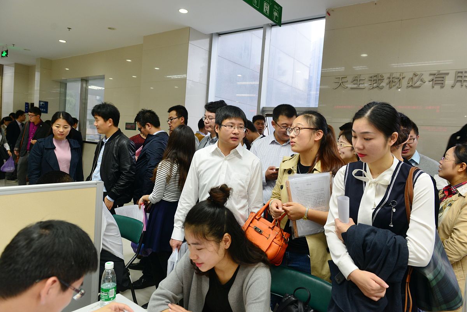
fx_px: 311
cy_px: 156
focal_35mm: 24
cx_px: 234
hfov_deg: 73.7
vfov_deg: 53.1
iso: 800
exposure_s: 1/50
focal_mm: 24
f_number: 4.5
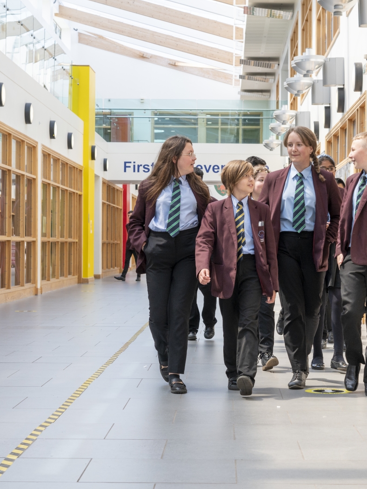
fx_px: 1343
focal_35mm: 95
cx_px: 236
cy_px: 242
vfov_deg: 20.7
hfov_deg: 15.5
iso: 640
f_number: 7.1
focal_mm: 65
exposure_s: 1/320
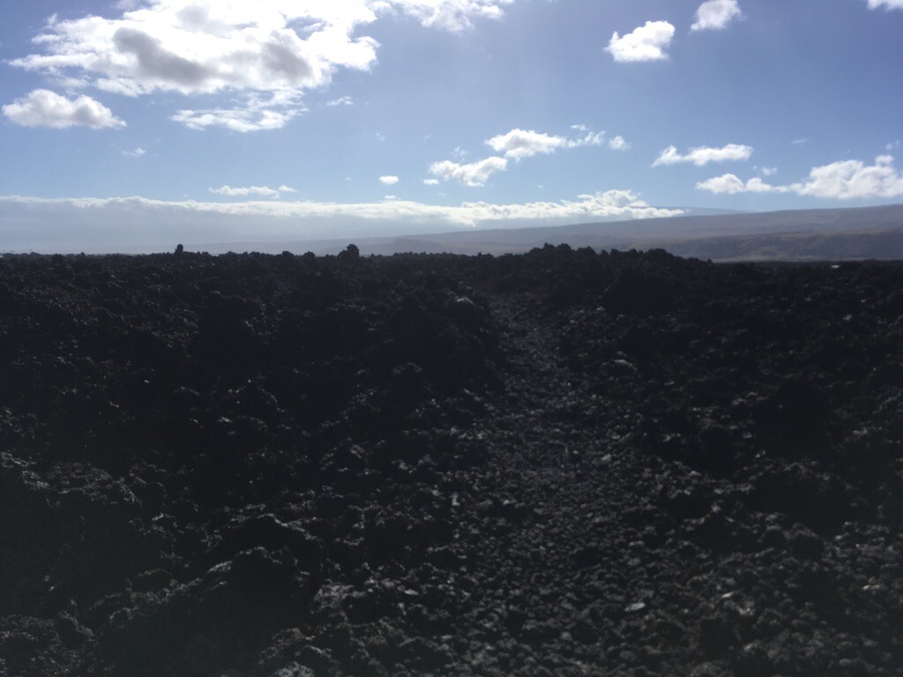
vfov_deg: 48.2
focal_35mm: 29
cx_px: 452
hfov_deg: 61.7
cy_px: 338
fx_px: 756
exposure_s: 1/2404
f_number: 2.2
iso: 25
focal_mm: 4.15
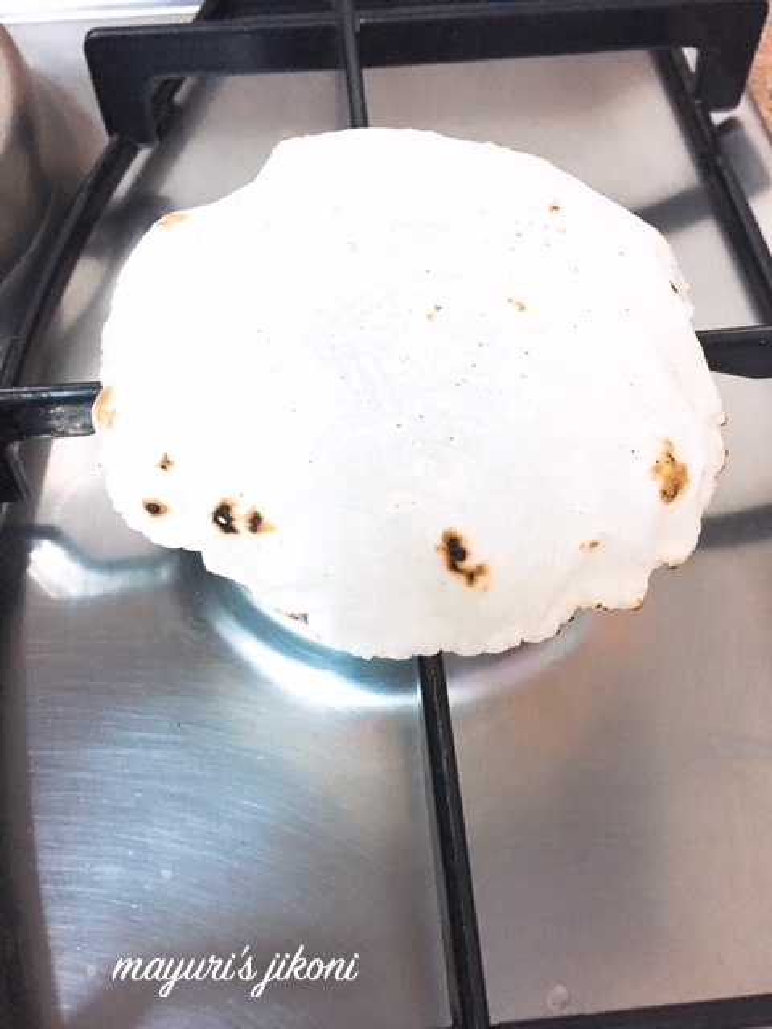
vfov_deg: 61.7
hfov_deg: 48.2
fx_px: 862
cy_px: 514
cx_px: 386
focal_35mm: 29
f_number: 2.2
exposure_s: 1/20
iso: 200
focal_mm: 4.15
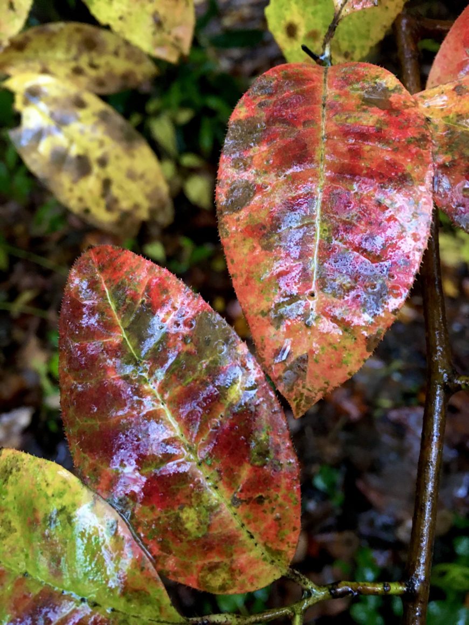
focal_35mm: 29
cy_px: 312
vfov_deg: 61.7
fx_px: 524
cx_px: 234
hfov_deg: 48.2
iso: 160
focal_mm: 4.15
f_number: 2.2
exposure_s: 1/30
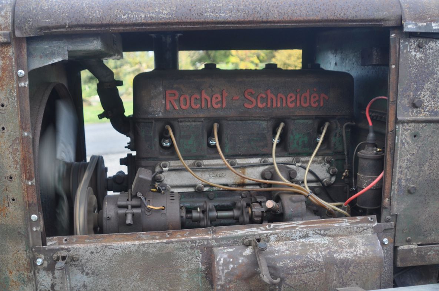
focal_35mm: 180
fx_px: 2192
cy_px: 146
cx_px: 220
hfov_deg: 11.4
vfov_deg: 7.6
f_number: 5.6
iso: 500
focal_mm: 120
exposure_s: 1/250
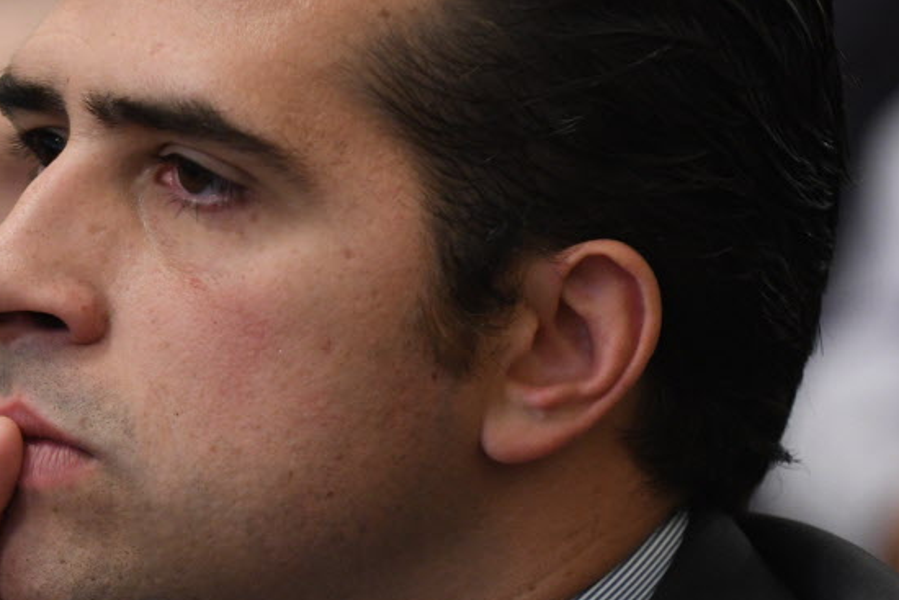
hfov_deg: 5.5
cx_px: 183
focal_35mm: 377
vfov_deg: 3.6
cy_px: 267
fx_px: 9415
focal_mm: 135
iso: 2500
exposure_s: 1/125
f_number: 2.8
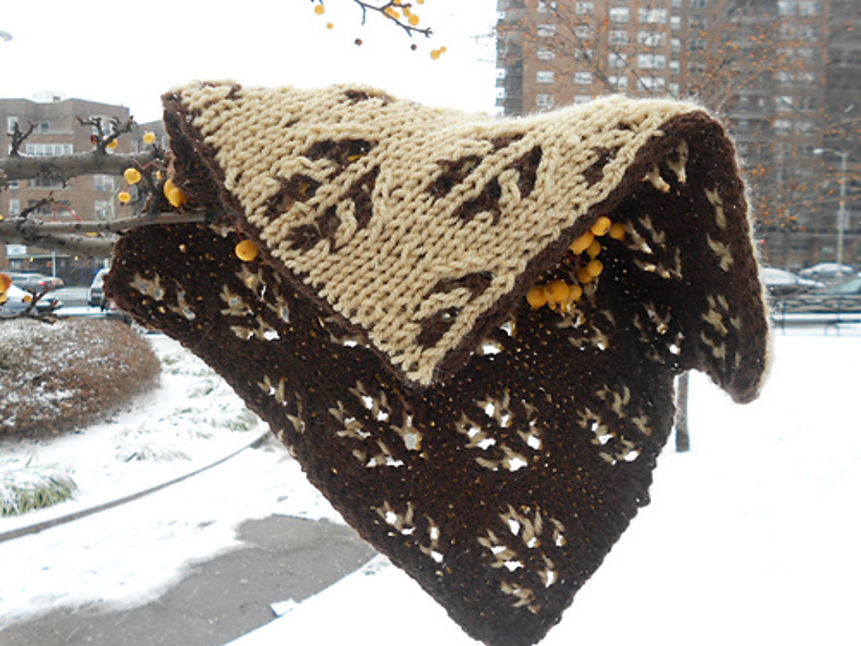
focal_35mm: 29
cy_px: 323
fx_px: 721
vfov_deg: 48.2
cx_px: 430
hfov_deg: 61.7
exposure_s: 1/80
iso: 80
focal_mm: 5.1
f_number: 3.4
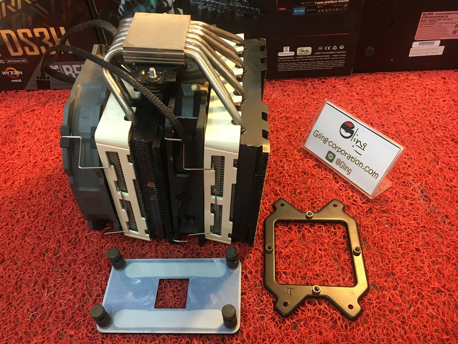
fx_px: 384
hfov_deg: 61.7
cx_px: 229
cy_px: 172
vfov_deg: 48.2
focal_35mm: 29
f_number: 2.2
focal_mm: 4.15
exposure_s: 1/33
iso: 200
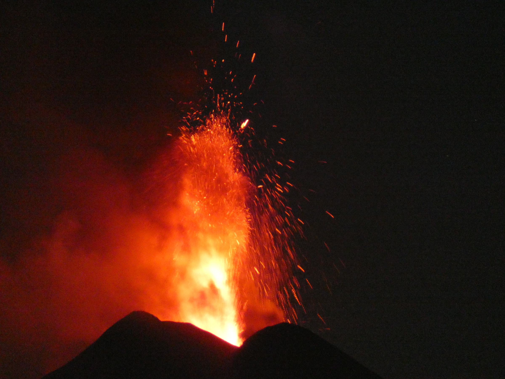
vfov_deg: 1.4
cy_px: 190
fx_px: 15843
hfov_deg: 1.8
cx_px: 252
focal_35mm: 1086
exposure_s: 1/1.6
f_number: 5.7
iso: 1600
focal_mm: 194.6
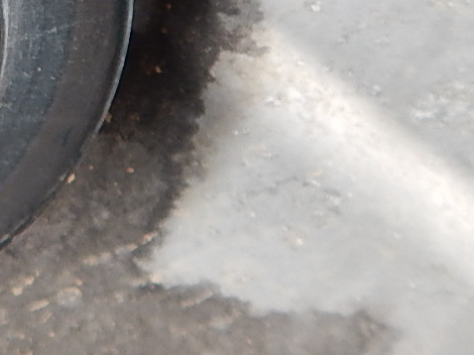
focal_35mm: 77
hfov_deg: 21.3
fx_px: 1054
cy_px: -110
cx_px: -240
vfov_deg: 17.8
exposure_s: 1/30
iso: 125
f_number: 3
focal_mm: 4
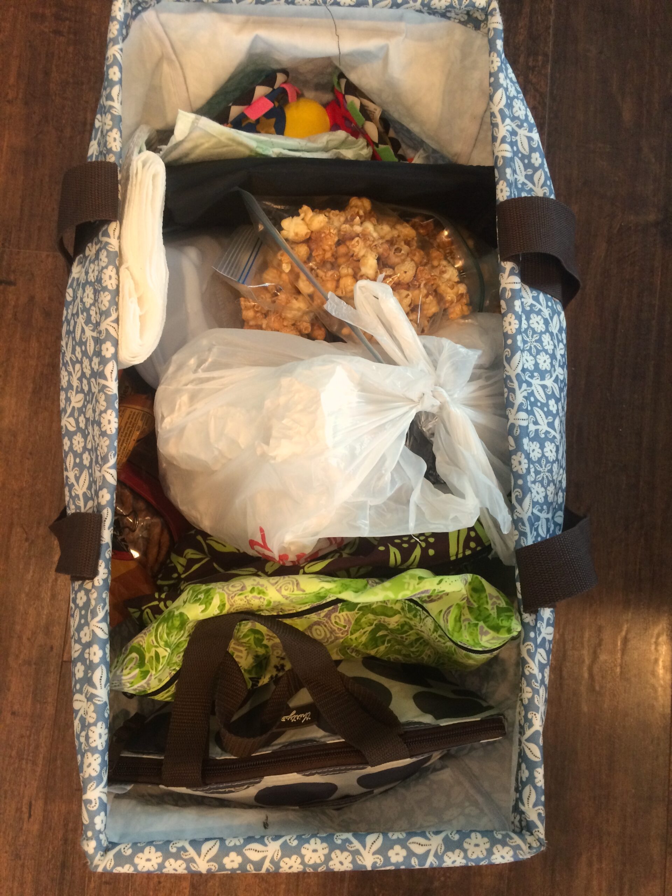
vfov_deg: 61.7
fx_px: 751
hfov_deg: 48.2
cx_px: 336
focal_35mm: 29
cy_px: 448
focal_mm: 4.15
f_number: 2.2
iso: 160
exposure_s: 1/30
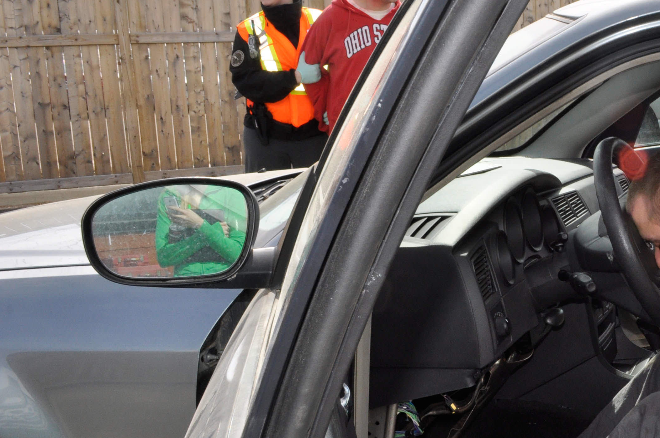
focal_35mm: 55
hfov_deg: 33.3
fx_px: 1007
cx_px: 654
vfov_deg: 24.4
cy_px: 292
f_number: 16
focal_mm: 18
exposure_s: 1/200
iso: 400
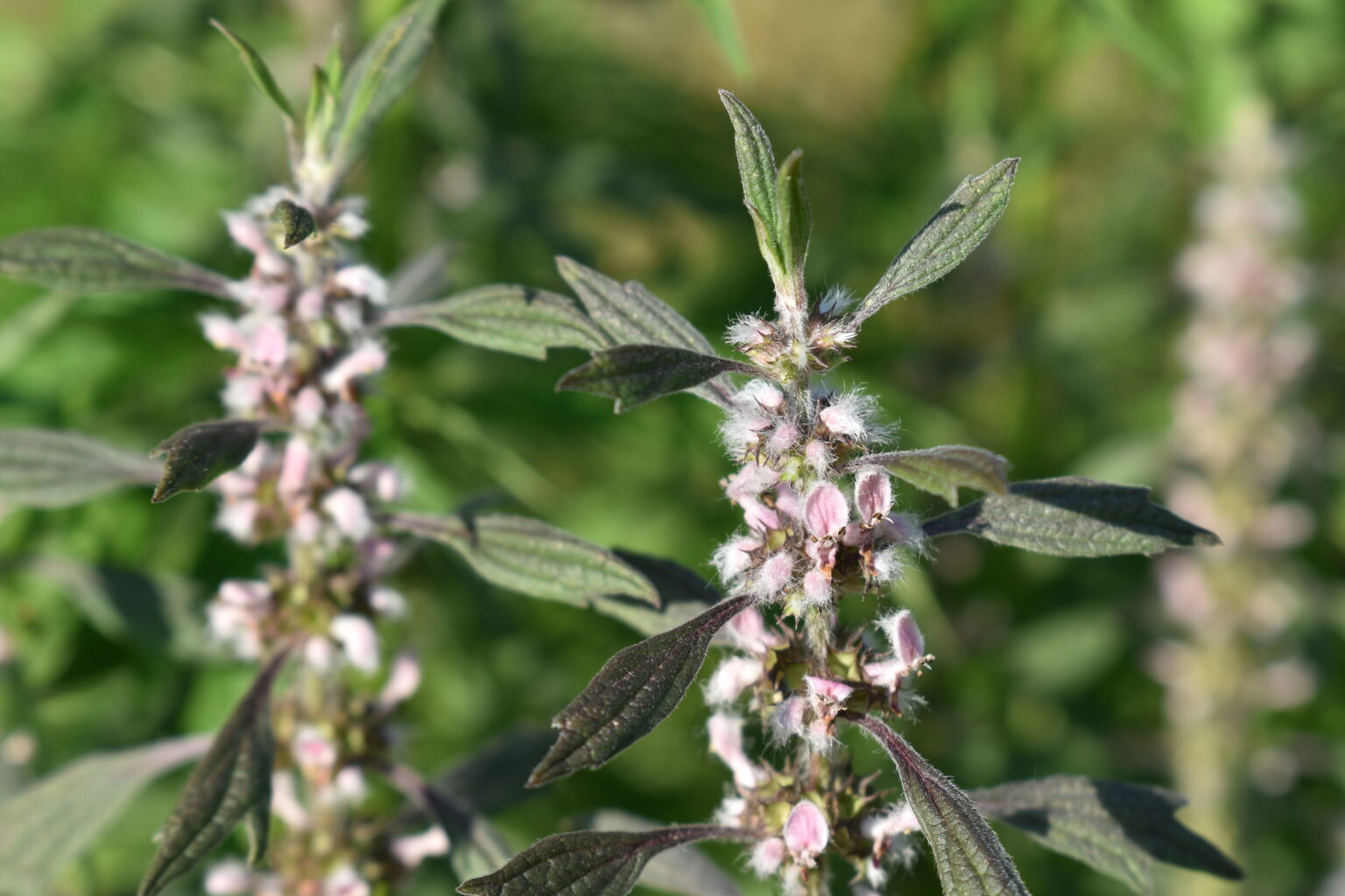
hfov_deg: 24.6
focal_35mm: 82
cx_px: 672
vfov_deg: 16.6
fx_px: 3082
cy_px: 448
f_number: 7.1
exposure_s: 1/200
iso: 100
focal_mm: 55
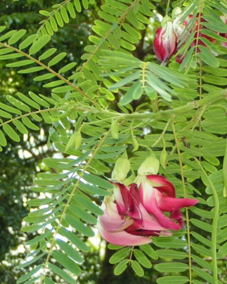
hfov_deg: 13.6
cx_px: 129
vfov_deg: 17.0
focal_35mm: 113
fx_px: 949
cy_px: 143
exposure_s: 1/200
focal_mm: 13.2
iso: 50
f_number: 3.2
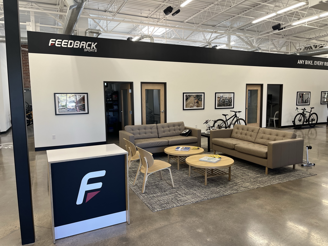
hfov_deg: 67.3
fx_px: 246
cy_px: 123
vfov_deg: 53.1
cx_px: 164
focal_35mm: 26
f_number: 1.6
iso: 125
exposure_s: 1/120
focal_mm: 5.1
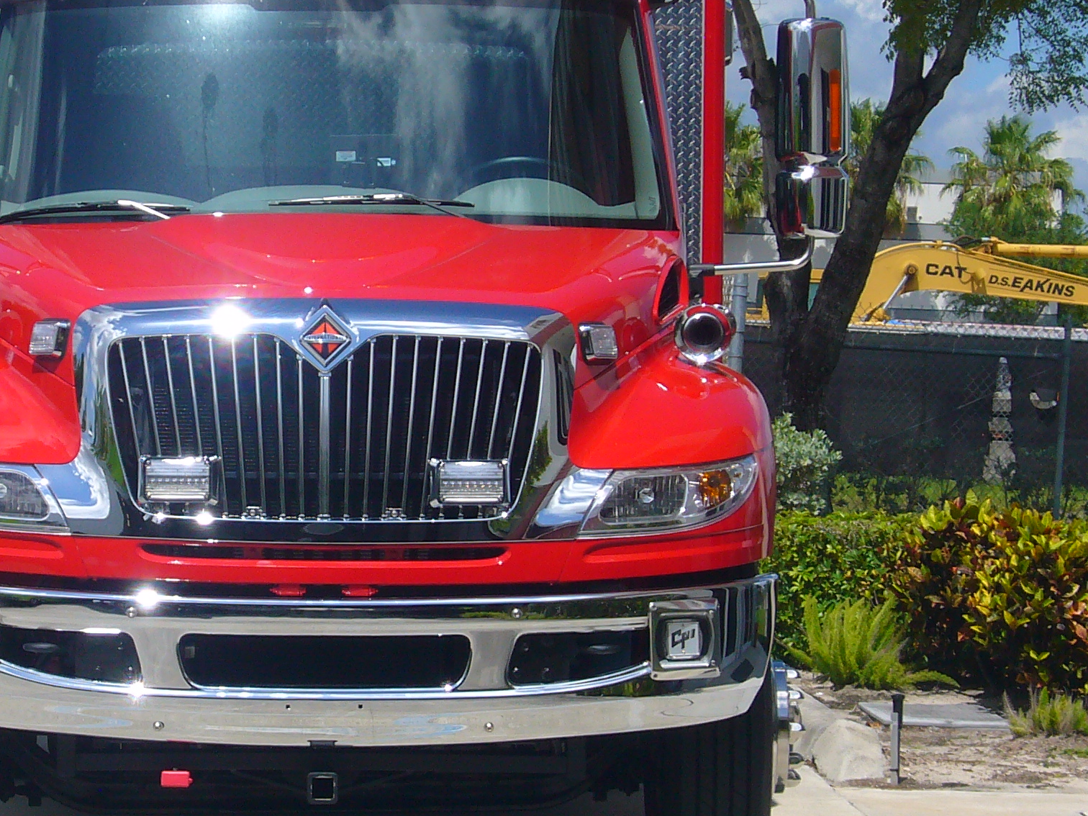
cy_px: 482
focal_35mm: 149
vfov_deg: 10.0
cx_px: 310
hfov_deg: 13.2
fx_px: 4683
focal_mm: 13.2
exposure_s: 1/250
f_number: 10
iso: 80
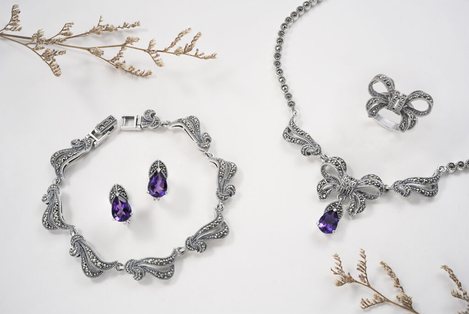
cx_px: 234
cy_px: 157
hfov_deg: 39.6
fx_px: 652
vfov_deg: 27.1
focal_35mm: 50
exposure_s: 1/100
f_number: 11
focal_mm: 50
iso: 125
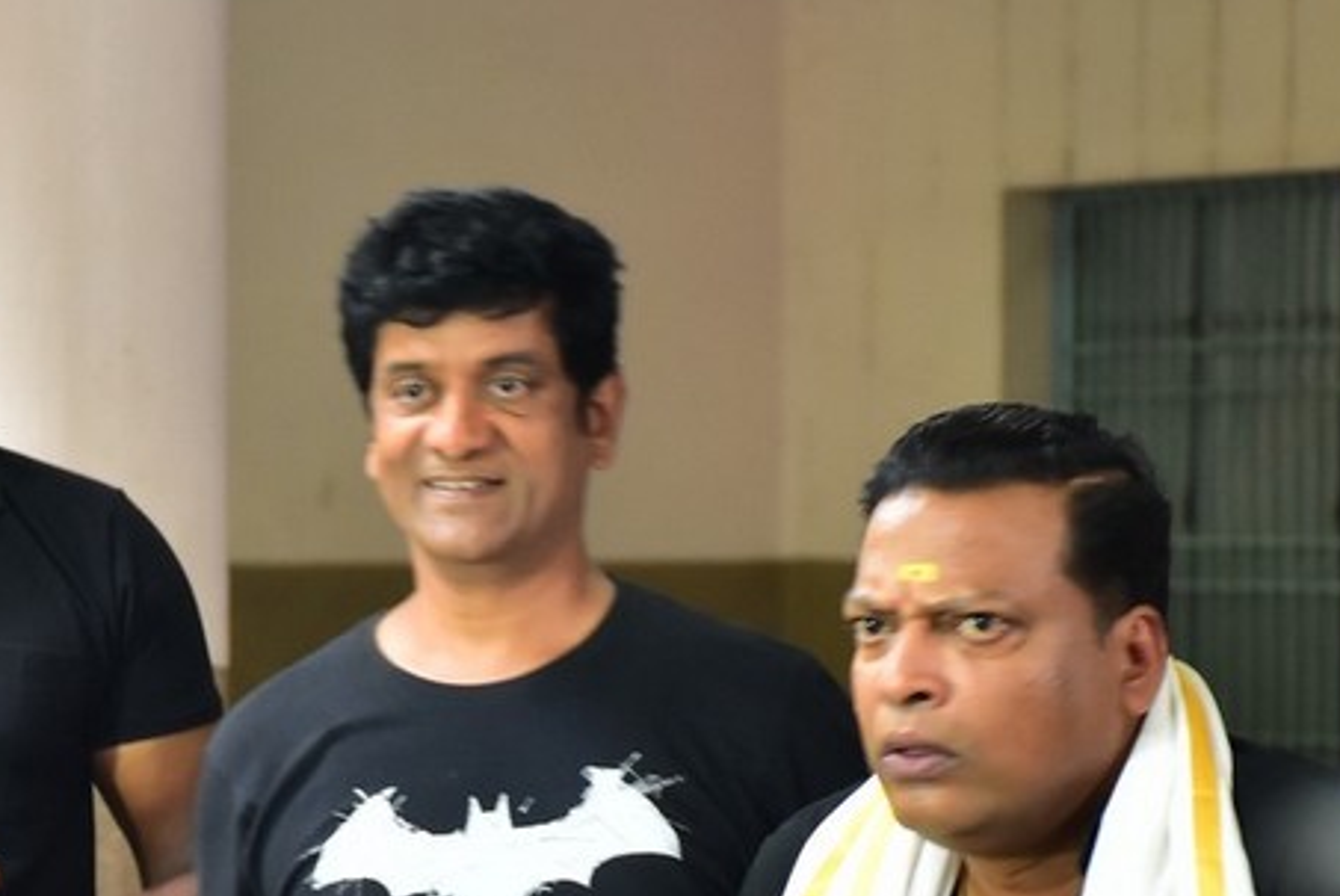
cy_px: 937
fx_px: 10097
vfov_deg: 5.1
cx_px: 340
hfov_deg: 7.6
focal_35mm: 271
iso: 1000
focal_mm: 80
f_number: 5.3
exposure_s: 1/30
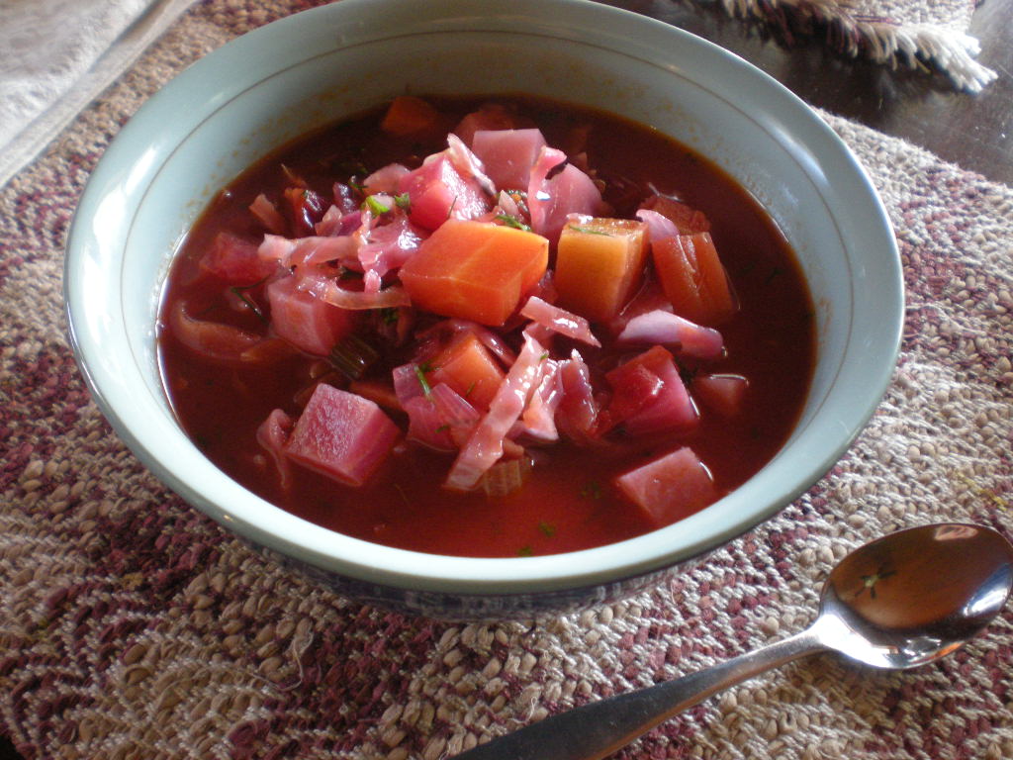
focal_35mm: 38
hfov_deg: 49.0
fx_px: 1112
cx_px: 506
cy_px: 380
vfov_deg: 37.7
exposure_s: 1/15
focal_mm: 6.3
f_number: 3.1
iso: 247
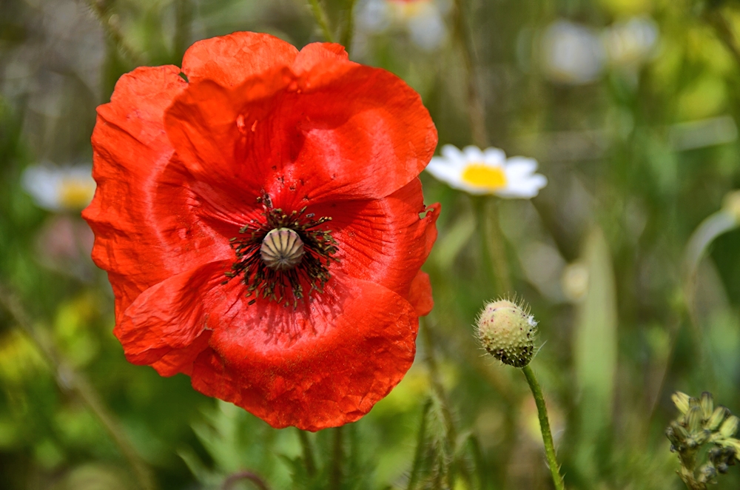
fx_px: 6768
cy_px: 245
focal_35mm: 330
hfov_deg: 6.3
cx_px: 370
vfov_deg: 4.1
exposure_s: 1/640
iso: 100
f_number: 5.6
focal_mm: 220
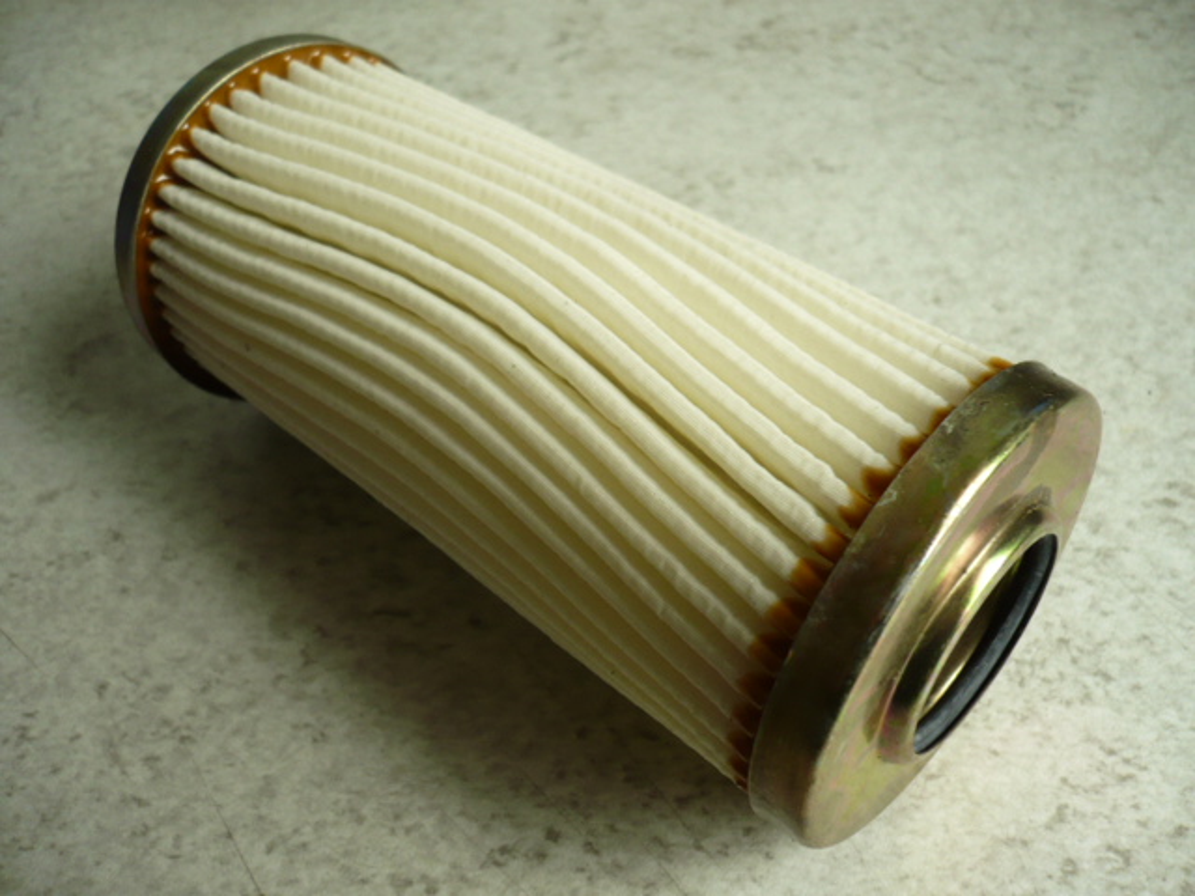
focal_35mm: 35
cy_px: 448
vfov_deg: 40.7
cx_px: 598
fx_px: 1208
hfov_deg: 52.6
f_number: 2.8
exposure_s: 1/50
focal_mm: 5.8
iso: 100
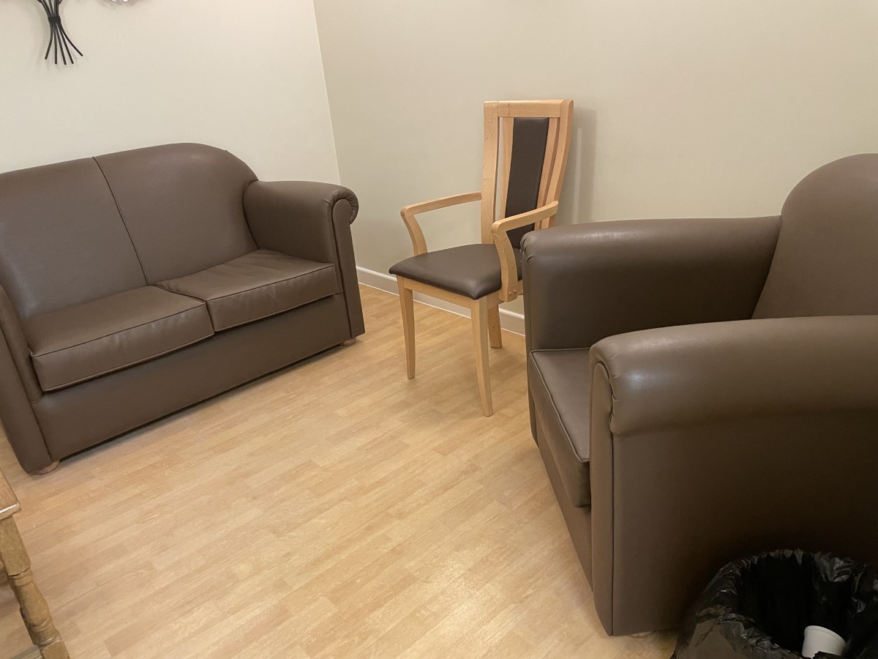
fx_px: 659
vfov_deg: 53.1
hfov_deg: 67.3
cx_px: 439
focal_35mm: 26
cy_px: 330
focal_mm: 4.2
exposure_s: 1/50
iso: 320
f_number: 1.6
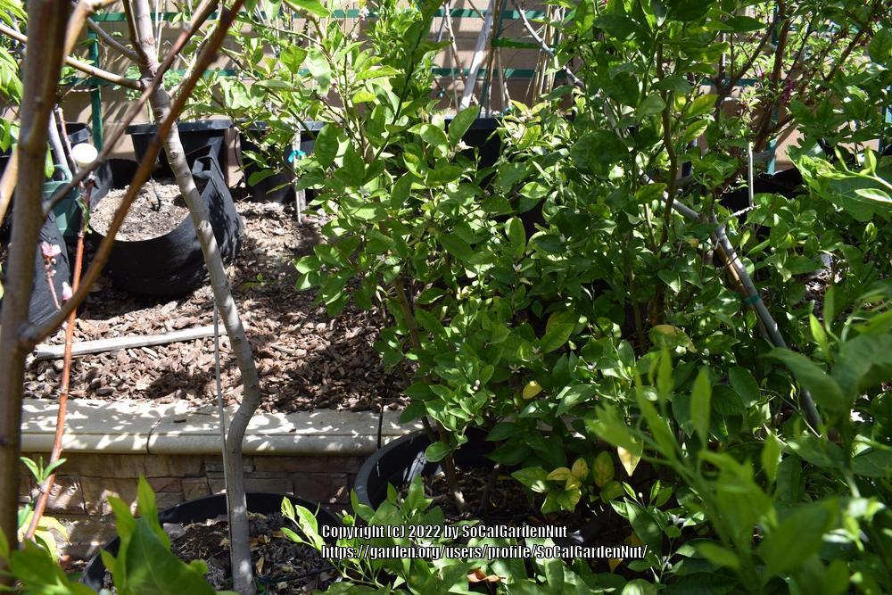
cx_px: 446
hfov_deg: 67.4
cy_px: 298
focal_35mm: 27
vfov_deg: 47.9
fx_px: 669
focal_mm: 18
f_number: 6.3
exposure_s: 1/250
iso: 200
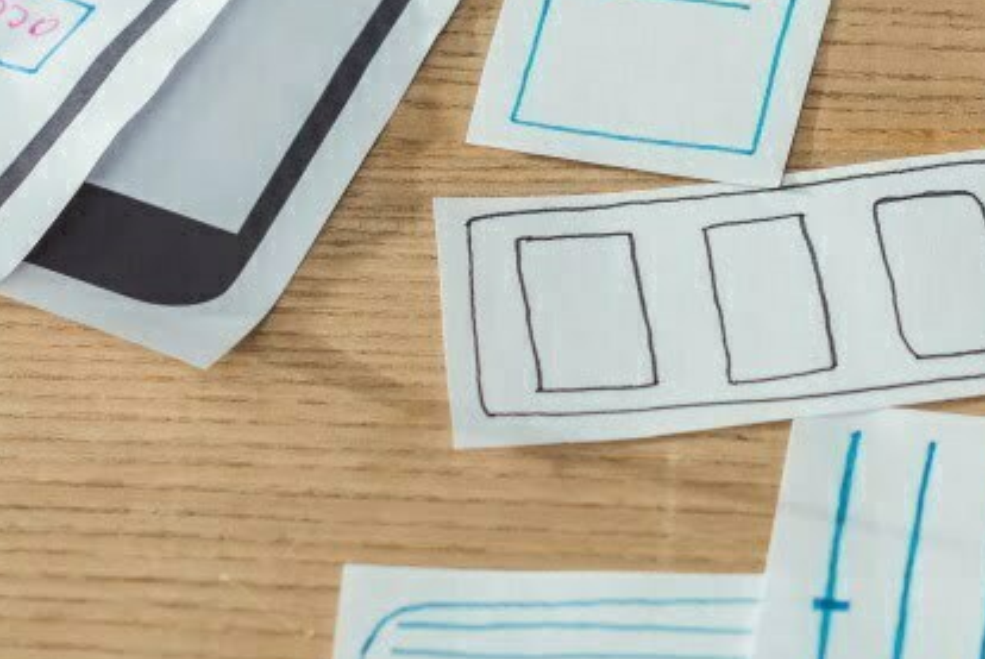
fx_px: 4958
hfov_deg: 11.3
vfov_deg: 7.6
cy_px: 170
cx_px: 747
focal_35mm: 181
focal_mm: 50
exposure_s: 1/200
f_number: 3.5
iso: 250
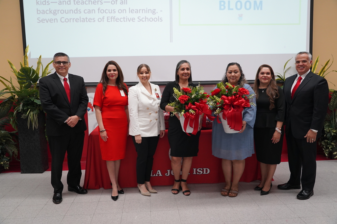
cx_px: 168
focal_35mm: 28
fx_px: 262
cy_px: 112
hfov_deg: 65.5
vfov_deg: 46.3
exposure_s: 1/160
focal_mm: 28
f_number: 4
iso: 2500
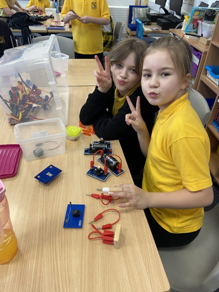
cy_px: 146
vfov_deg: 67.3
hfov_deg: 53.1
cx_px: 110
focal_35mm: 26
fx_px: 219
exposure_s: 1/50
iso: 100
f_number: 1.8
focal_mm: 4.25
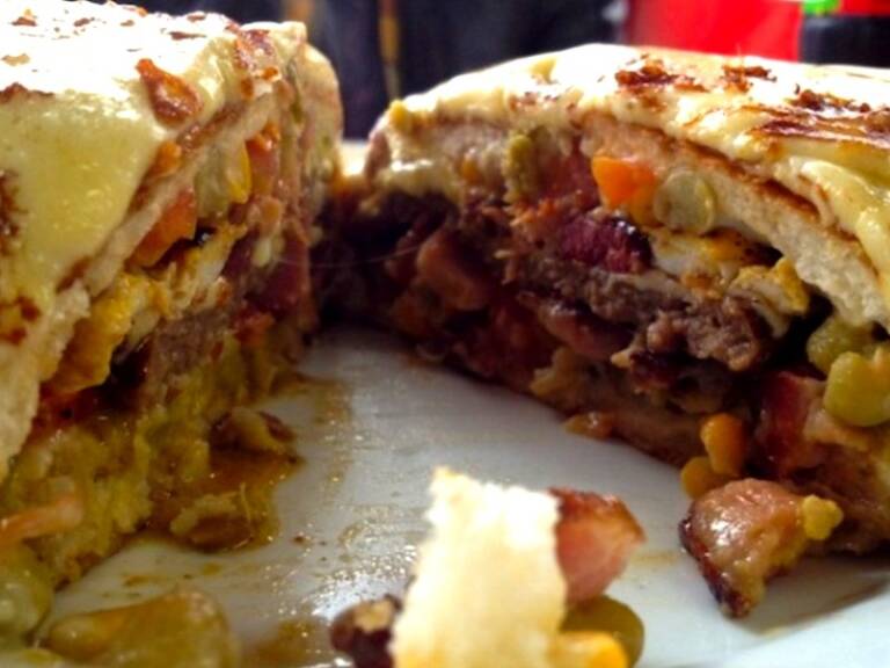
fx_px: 900
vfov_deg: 40.7
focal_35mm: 35
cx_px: 445
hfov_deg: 52.6
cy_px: 334
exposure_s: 1/20
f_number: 2.4
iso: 100
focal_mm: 4.28
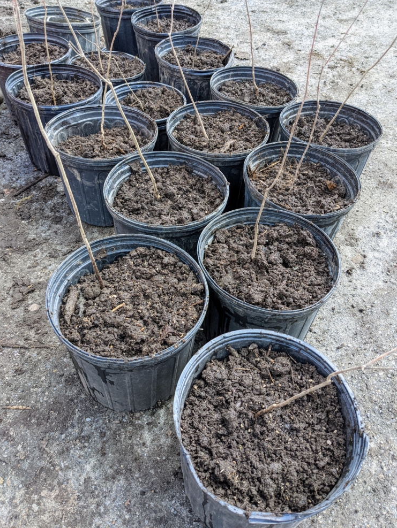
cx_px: 200
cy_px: 255
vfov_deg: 63.4
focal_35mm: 28
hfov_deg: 49.8
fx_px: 428
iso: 53
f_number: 1.73
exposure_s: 1/263
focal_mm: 4.38
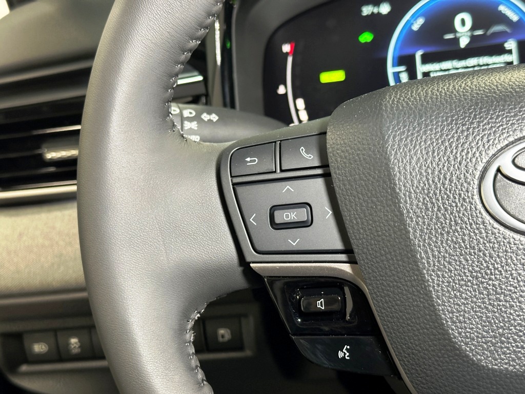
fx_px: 728
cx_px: 262
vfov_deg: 30.3
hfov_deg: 39.7
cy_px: 197
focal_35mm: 48
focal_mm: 6.86
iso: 400
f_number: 1.78
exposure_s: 1/30
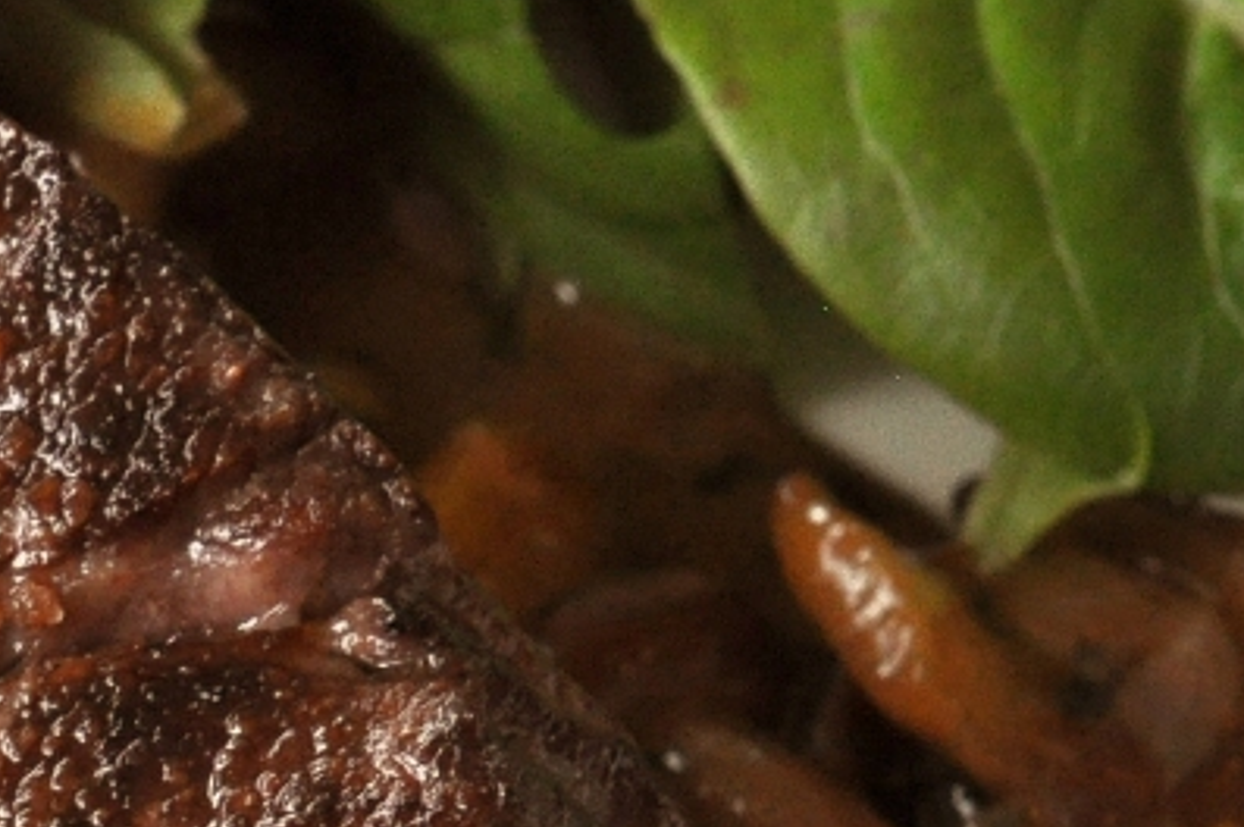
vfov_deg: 4.0
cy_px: 1139
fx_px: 11877
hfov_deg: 5.9
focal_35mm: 344
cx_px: -603
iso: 800
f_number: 4
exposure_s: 1/60
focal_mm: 50
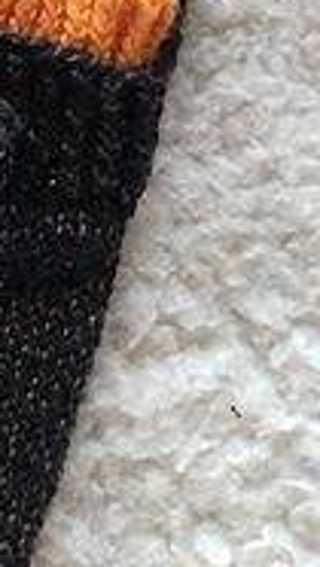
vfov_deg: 25.0
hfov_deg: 13.3
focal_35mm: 85
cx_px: -181
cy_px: 256
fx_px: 1279
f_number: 2.2
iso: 125
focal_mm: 4.15
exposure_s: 1/30
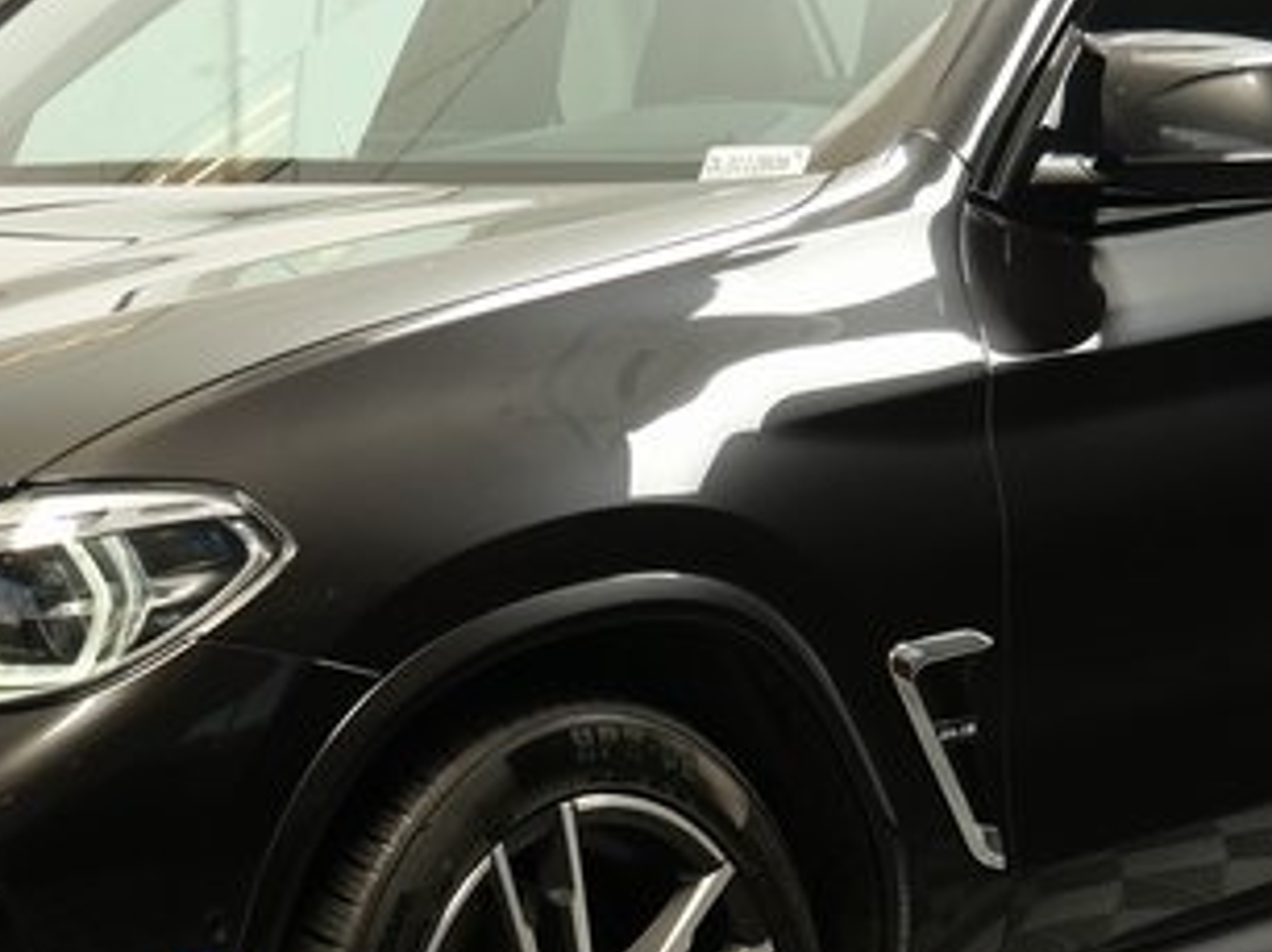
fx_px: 5654
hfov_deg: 12.8
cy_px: 748
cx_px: 532
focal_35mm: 154
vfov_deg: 9.6
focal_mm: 23
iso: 200
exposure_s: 1/200
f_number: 4.3
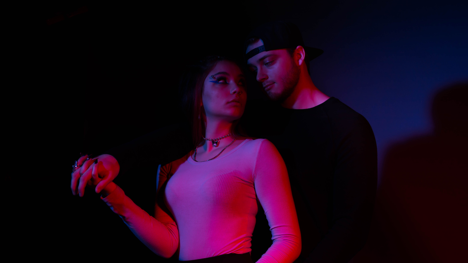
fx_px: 633
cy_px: 146
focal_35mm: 51
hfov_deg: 40.6
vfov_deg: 23.5
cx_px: 235
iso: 100
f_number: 8
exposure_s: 1/125
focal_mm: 32
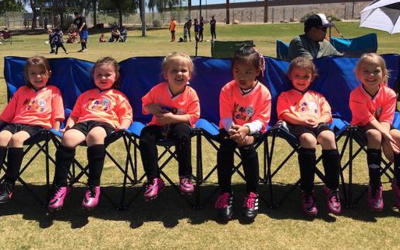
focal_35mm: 33
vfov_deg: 38.1
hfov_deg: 58.2
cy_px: 96
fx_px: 360
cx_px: 200
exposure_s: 1/2160
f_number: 2.2
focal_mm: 4.15
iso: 32
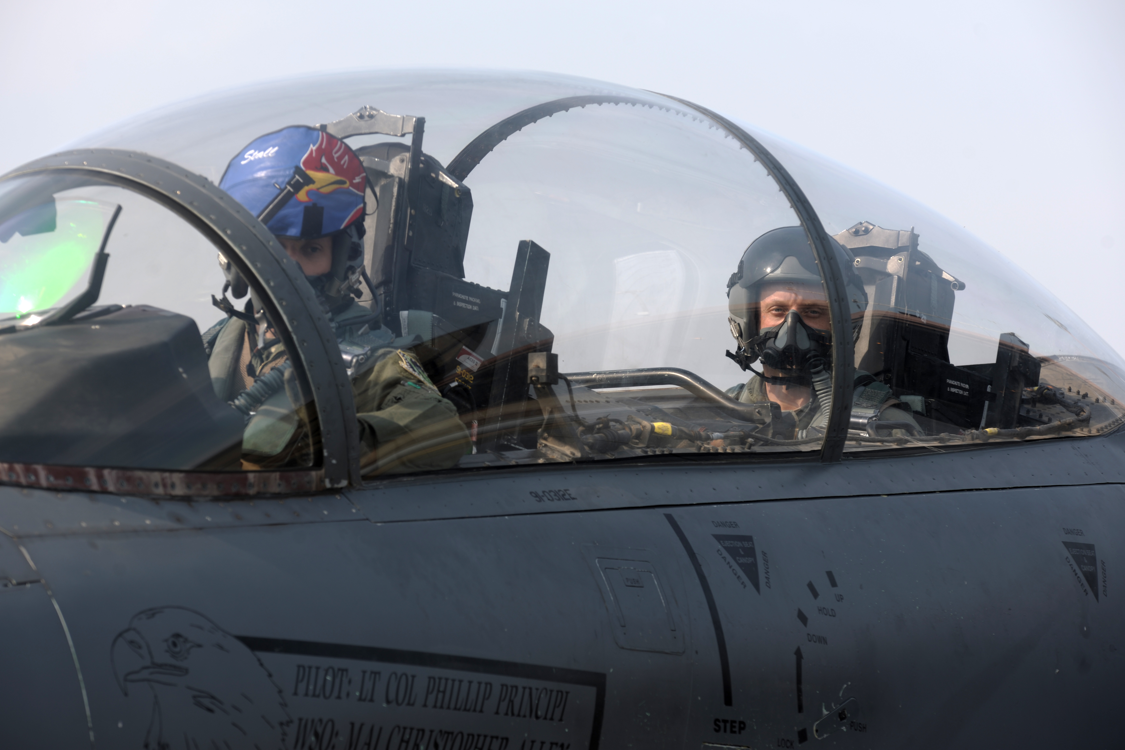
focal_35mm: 235
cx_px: 547
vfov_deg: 5.8
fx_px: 7343
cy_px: 353
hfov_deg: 8.8
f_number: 5.6
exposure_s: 1/200
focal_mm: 220
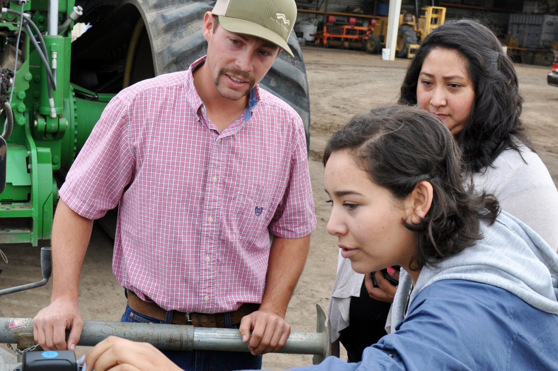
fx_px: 851
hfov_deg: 36.2
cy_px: 191
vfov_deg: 24.5
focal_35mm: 55
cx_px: 222
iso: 320
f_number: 6.3
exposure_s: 1/160
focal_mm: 24
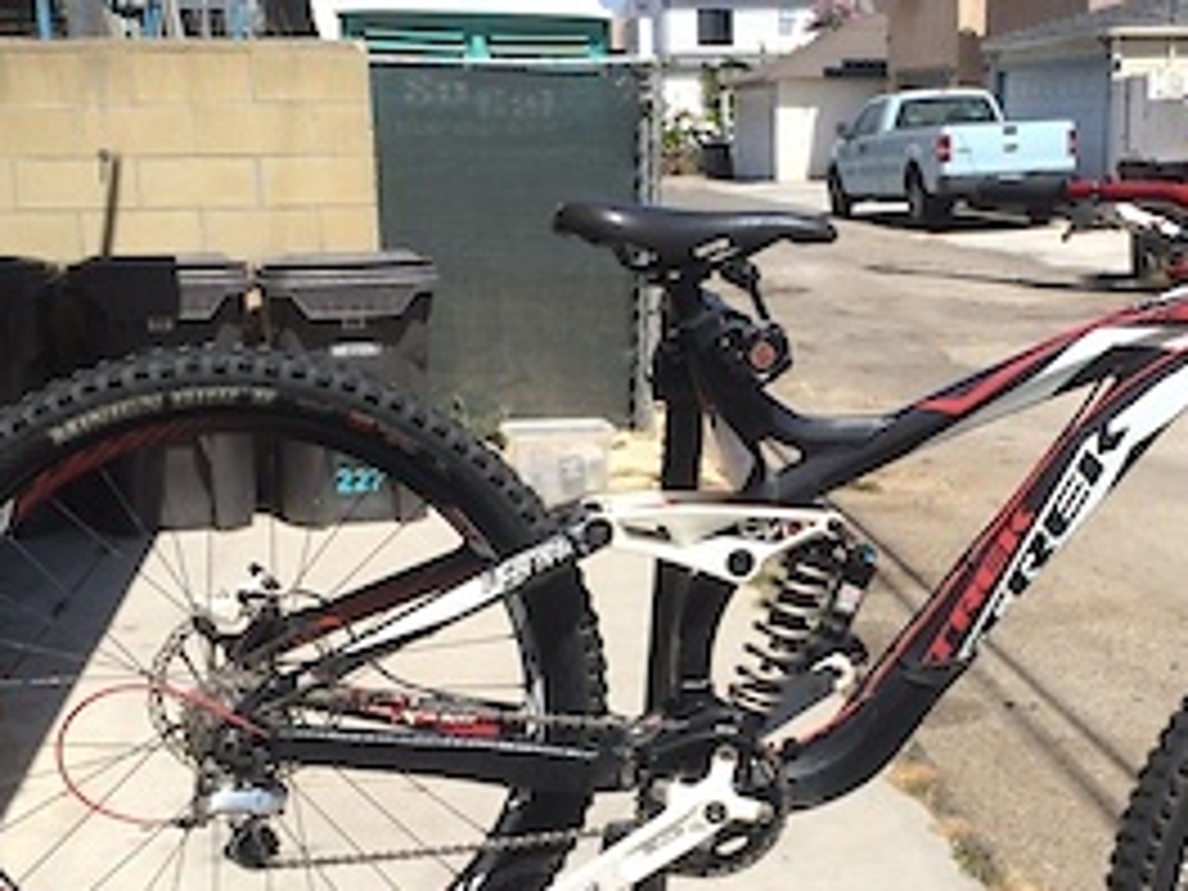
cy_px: 578
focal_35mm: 55
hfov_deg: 34.7
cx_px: 765
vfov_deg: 26.4
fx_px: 1888
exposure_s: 1/2283
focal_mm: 4.15
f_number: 2.2
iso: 32
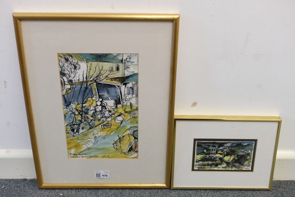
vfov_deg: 33.4
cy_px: 98
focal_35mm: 40
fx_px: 328
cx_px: 148
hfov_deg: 48.5
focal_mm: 26.6
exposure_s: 1/125
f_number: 4
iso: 6400
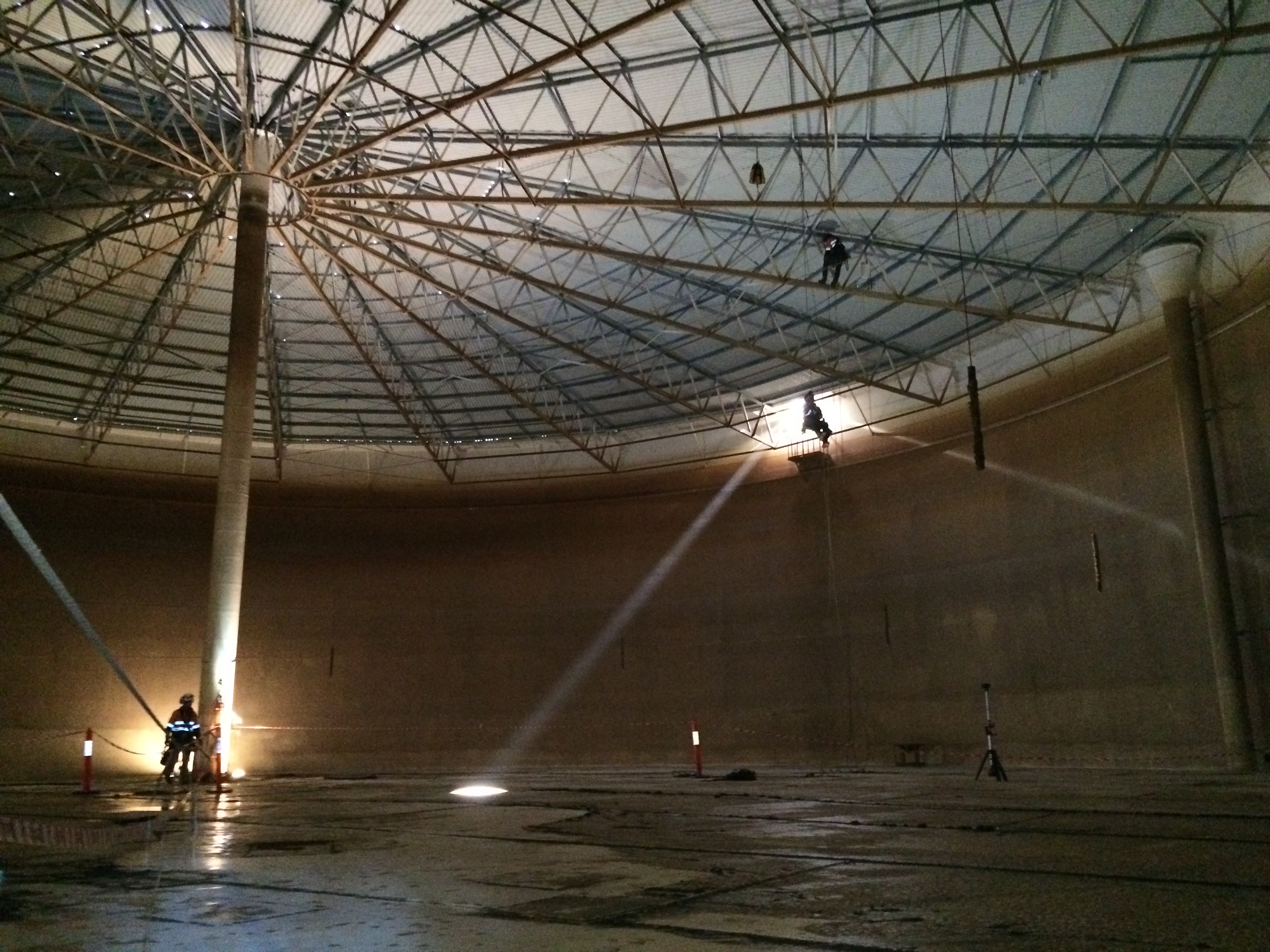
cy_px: 476
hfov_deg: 61.7
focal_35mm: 29
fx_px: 1064
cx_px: 635
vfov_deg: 48.2
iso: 500
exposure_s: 1/17
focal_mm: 4.15
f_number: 2.2
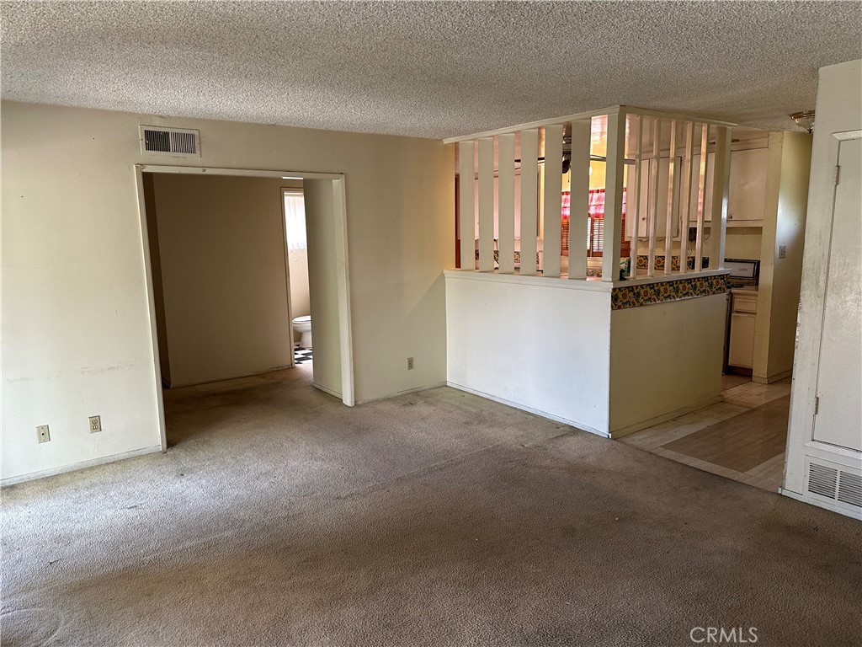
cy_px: 324
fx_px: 598
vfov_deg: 56.8
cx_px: 431
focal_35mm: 24
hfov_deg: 71.6
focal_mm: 6.86
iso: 160
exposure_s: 1/60
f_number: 1.78
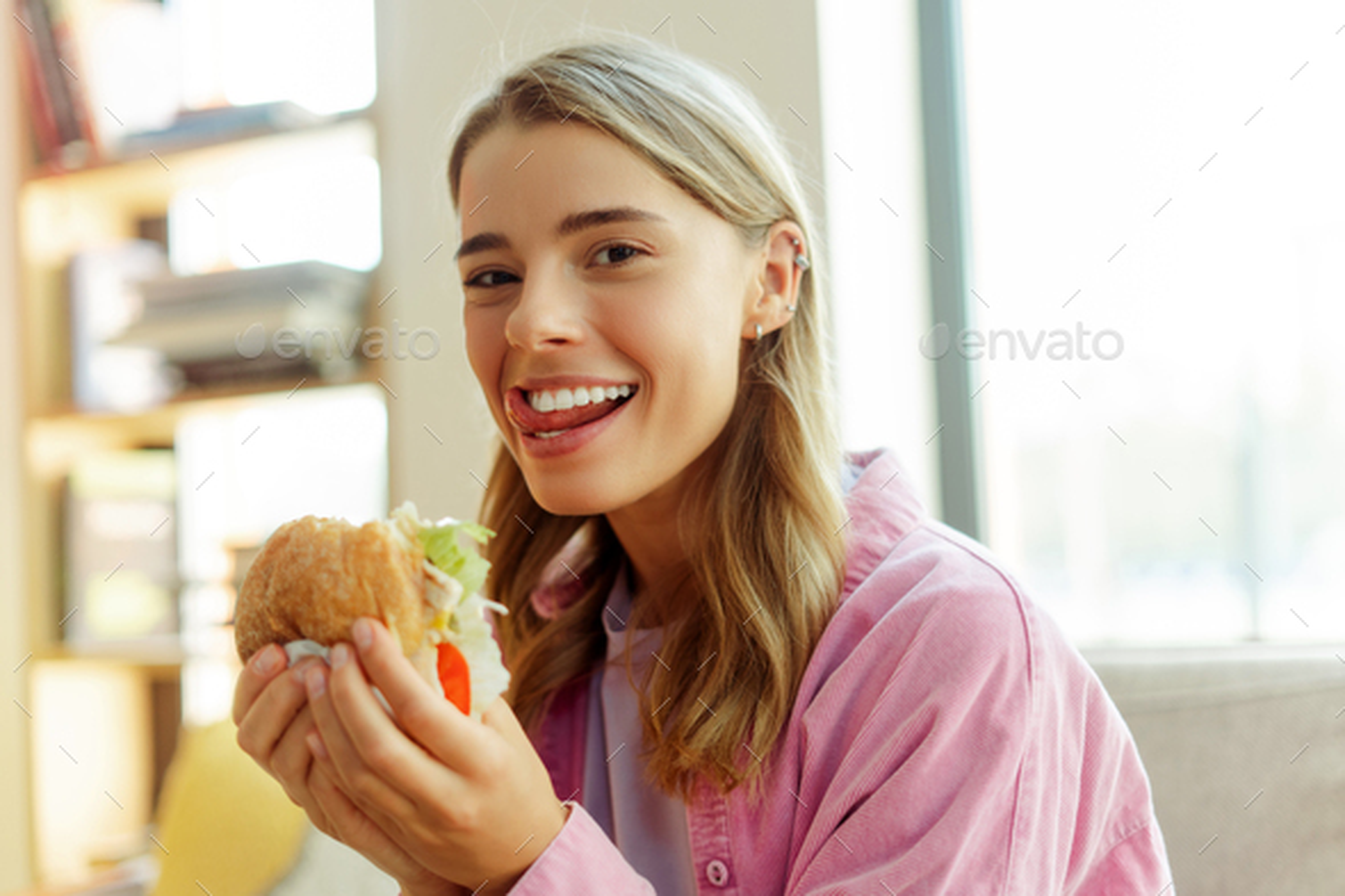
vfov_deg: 27.0
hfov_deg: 39.6
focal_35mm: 50
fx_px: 1867
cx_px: 672
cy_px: 448
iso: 320
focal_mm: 50
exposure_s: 1/250
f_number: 2
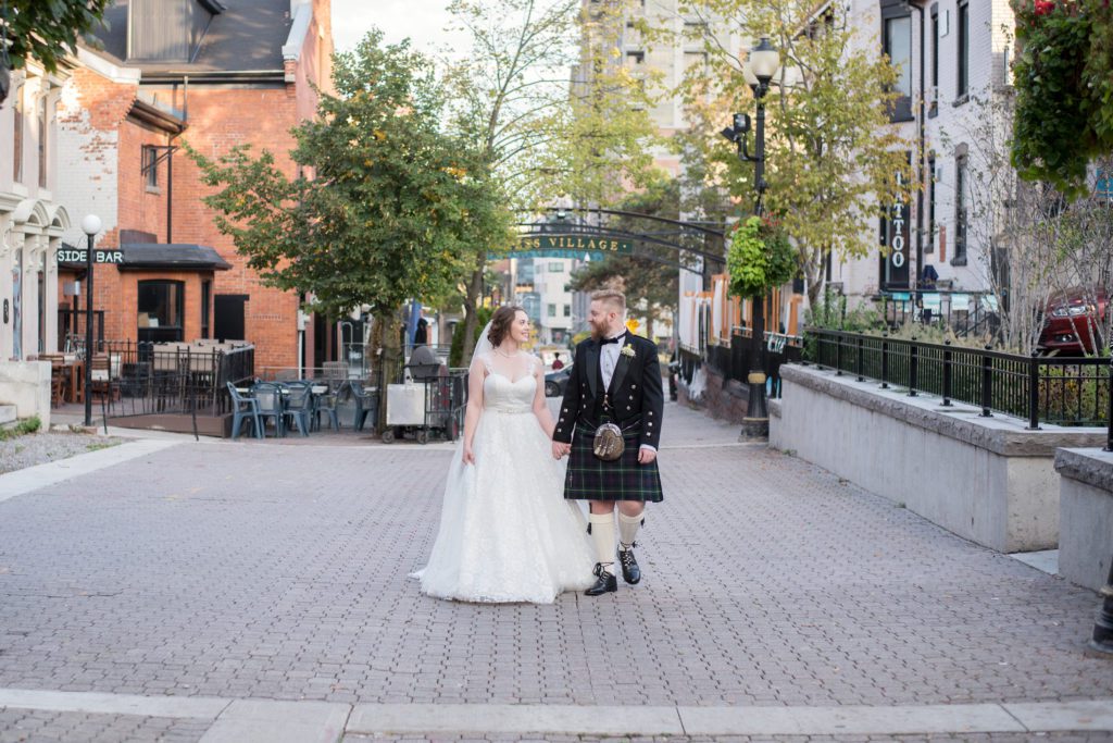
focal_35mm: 50
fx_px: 1546
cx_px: 556
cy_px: 372
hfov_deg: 39.6
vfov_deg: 27.0
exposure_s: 1/1250
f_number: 2.8
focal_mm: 50
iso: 640
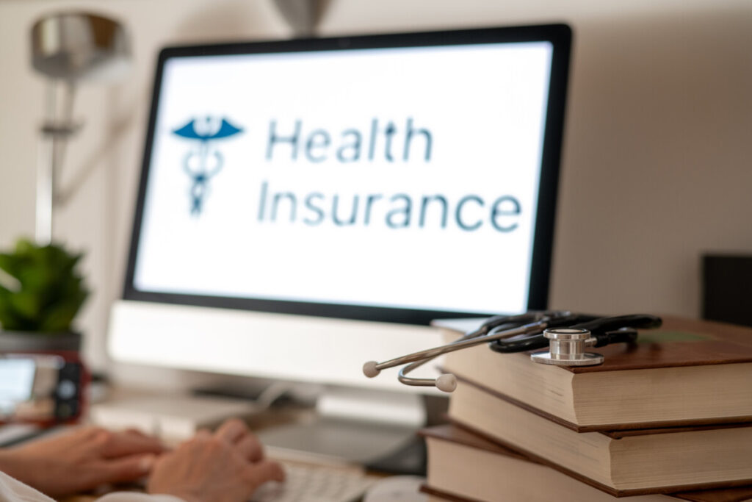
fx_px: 1045
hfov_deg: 39.6
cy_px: 251
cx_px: 376
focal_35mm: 50
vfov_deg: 27.0
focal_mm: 50
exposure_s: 1/80
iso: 500
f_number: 2.8
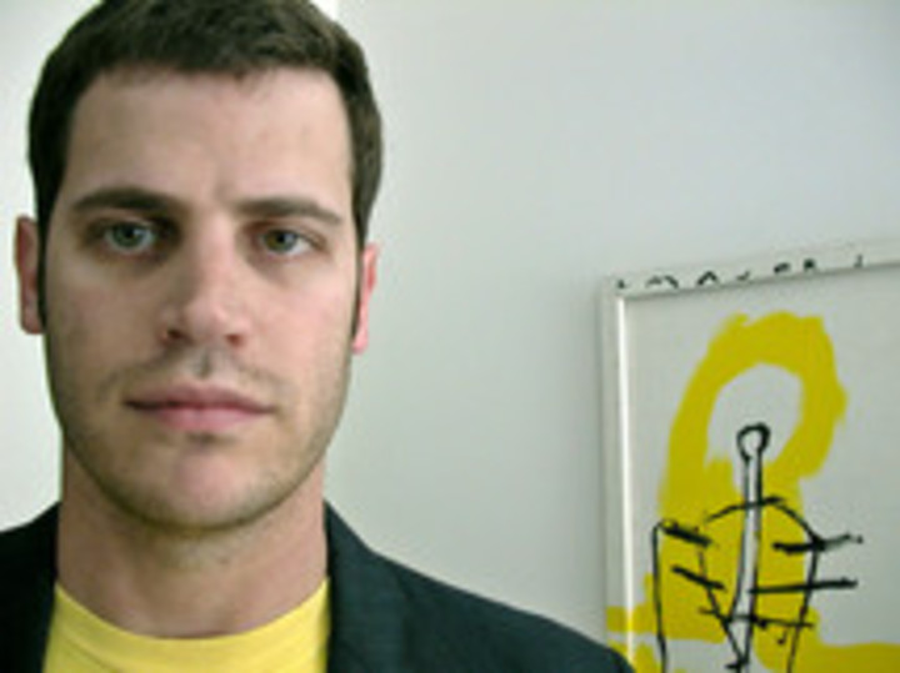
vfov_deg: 38.6
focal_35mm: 37
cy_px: 336
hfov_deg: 50.2
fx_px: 961
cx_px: 450
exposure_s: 1/8.1
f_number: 2.7
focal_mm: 5.6
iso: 100
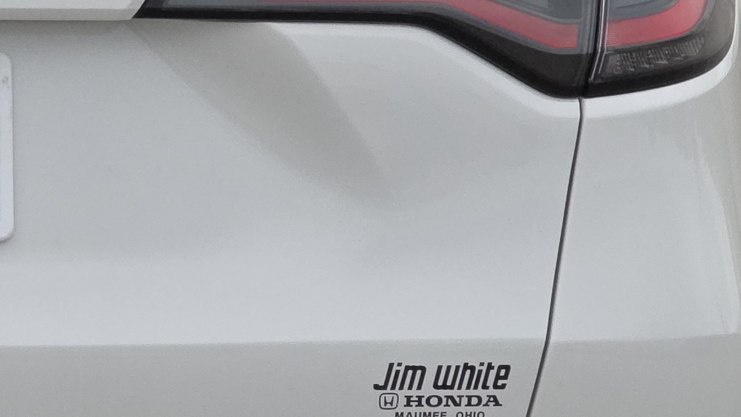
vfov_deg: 5.1
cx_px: -168
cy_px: 130
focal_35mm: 239
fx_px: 4697
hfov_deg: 8.9
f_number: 2.4
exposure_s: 1/2000
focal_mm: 7.9
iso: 50
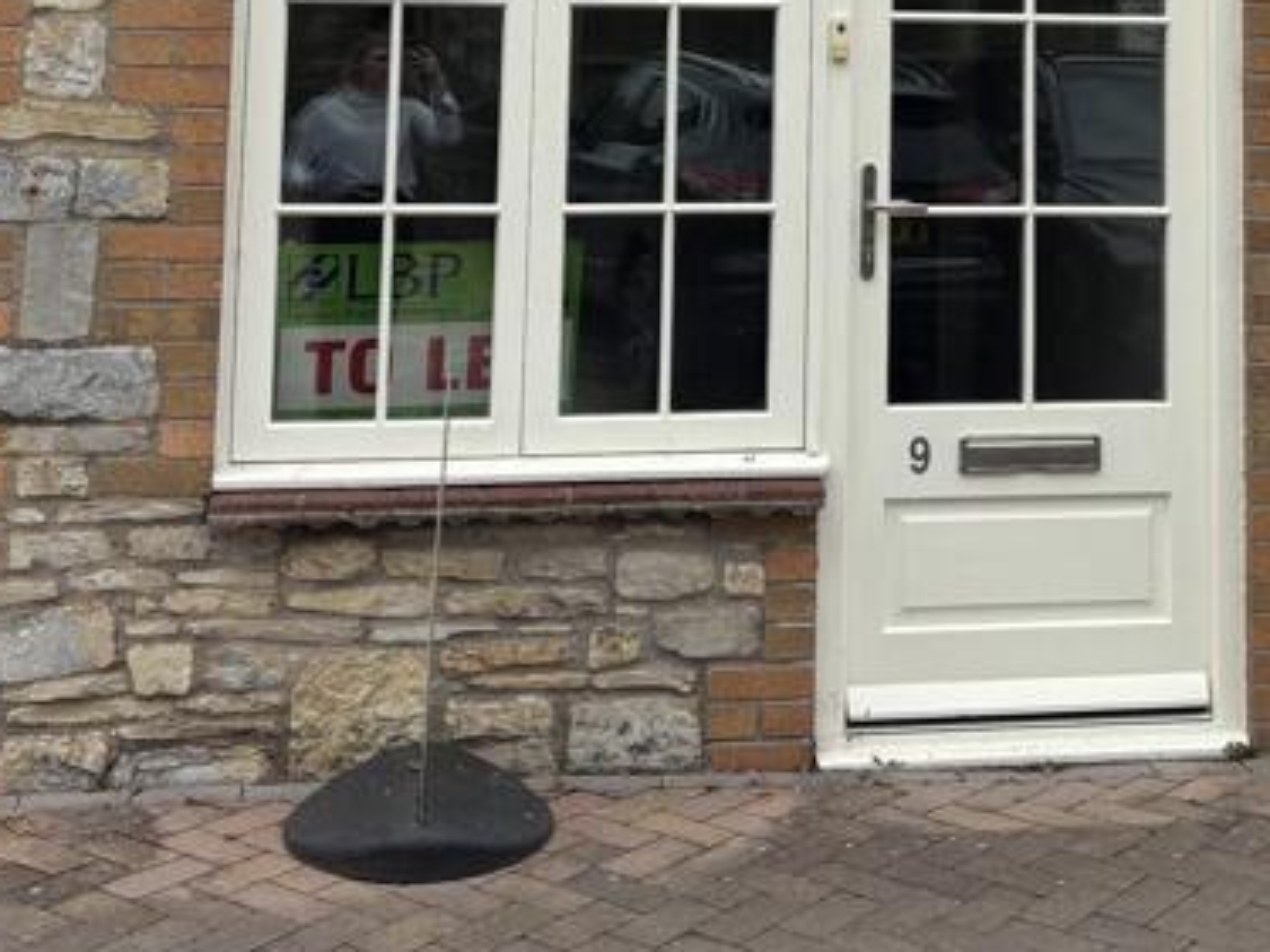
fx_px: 2604
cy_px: -180
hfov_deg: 27.1
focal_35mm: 71
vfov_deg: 19.5
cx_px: 928
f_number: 1.6
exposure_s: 1/2710
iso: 50
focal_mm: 5.96
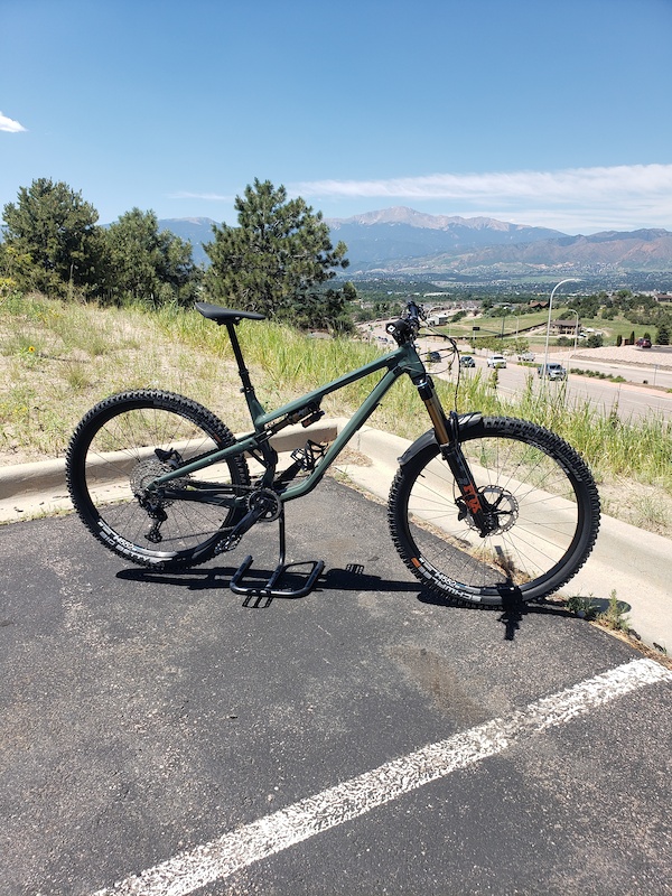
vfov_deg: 67.3
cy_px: 448
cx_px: 336
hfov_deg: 53.1
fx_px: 673
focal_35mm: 26
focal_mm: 4.3
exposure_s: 1/942
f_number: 2.4
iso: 50
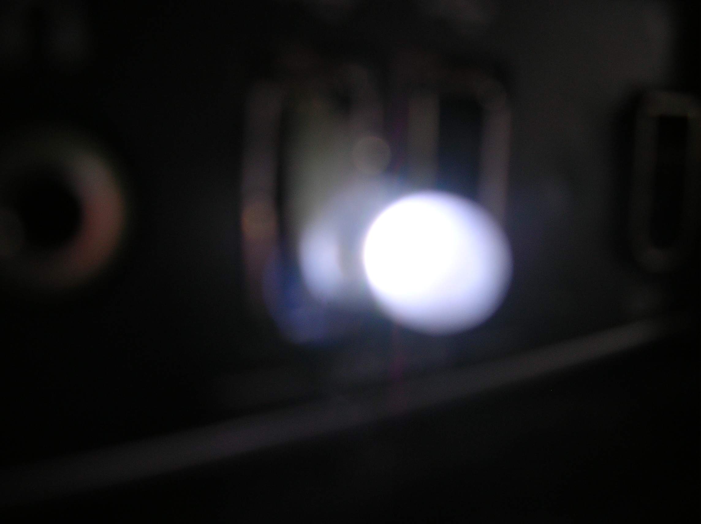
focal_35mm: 35
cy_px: 262
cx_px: 350
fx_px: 708
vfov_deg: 40.6
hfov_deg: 52.7
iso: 50
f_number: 2.8
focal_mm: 5.8
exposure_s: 1/31.6
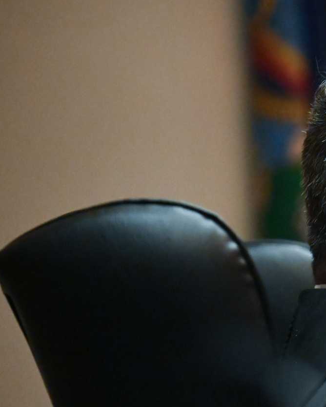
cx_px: 480
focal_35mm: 460
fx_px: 5548
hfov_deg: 3.4
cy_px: 243
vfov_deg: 4.2
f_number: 2.8
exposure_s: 1/1600
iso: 16000
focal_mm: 200
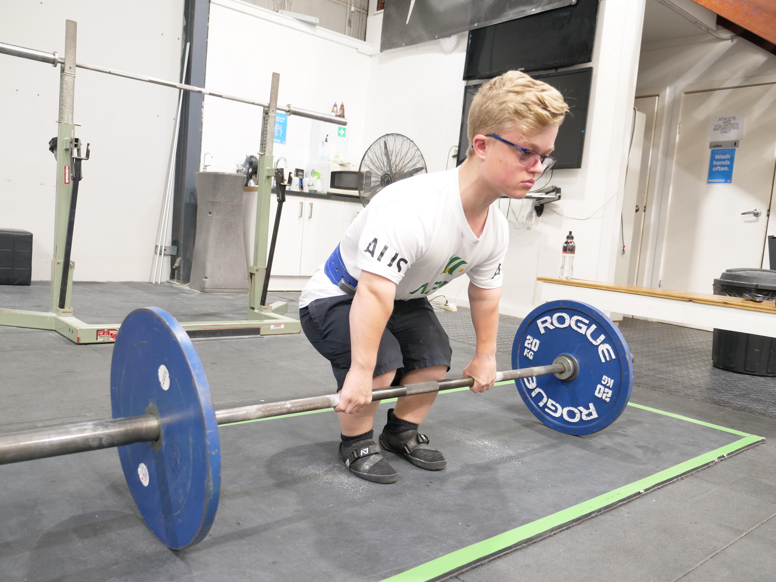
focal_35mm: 28
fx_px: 628
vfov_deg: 49.7
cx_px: 388
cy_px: 291
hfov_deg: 63.4
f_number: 2.8
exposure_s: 1/60
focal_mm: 14
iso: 500
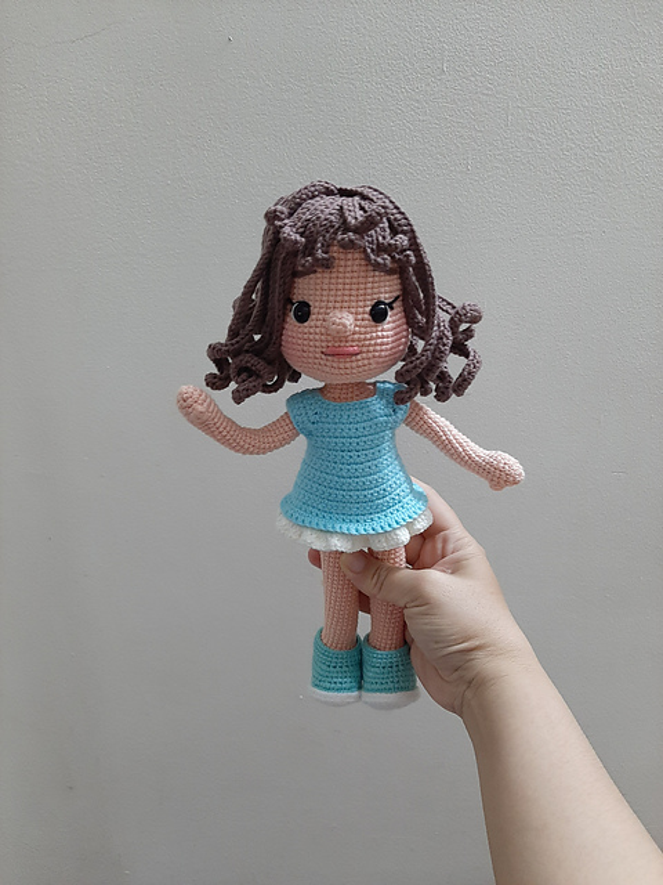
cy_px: 442
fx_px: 664
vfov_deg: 67.3
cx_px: 332
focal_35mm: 26
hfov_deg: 53.1
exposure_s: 1/25
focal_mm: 3.93
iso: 200
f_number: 1.7
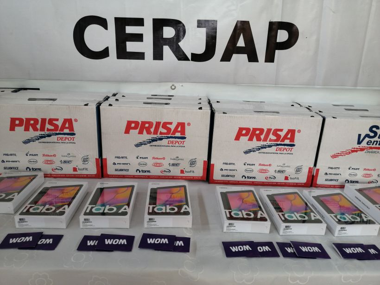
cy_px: 142
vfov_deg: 51.4
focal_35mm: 27
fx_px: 296
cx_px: 190
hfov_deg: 65.3
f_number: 1.8
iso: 64
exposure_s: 1/100
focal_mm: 3.95
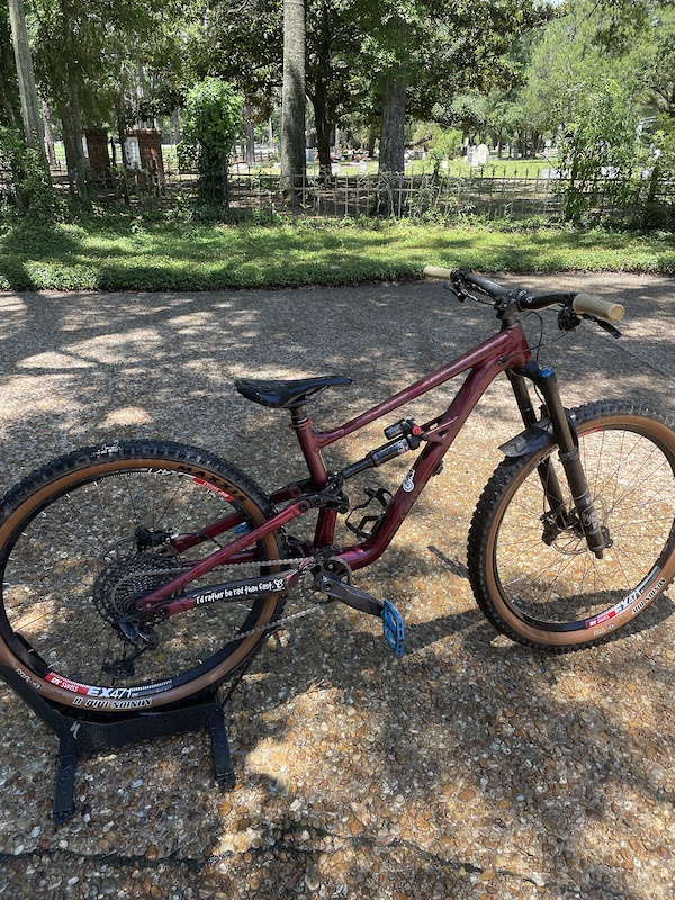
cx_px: 338
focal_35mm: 26
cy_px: 450
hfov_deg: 53.1
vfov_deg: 67.3
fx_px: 676
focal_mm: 4.2
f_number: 1.6
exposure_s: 1/442
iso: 32
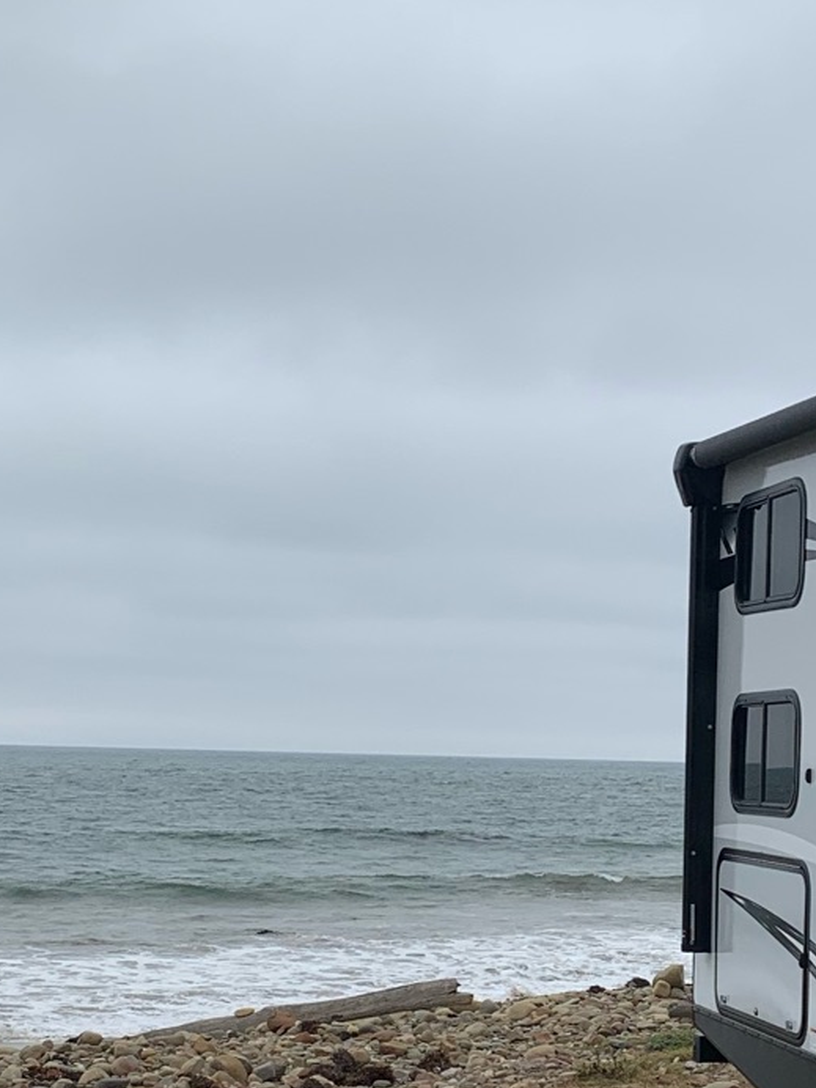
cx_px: 607
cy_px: 801
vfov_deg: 25.1
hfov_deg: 19.0
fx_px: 2420
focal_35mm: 77
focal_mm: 4.25
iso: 25
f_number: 1.8
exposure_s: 1/4098
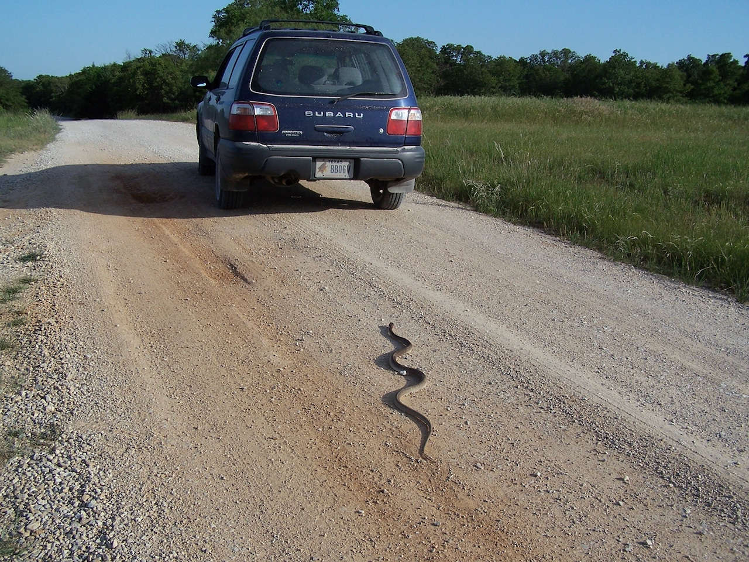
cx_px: 374
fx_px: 822
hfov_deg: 49.0
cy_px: 281
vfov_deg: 37.7
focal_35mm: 38
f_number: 4
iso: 80
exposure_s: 1/1000
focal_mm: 6.3
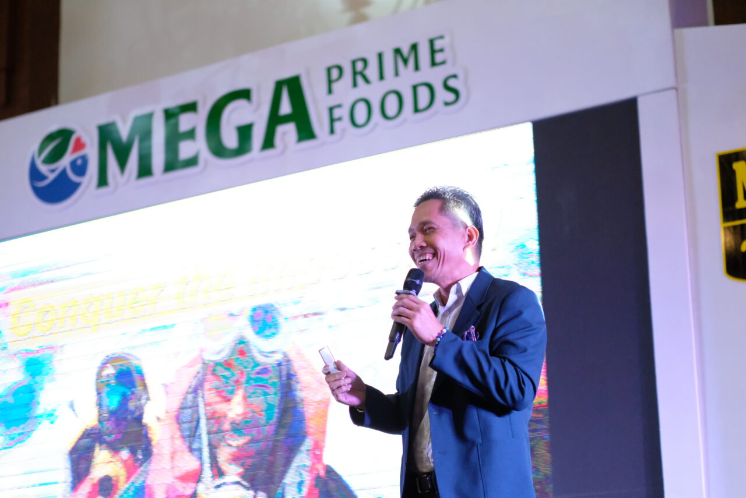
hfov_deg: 24.2
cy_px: 249
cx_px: 373
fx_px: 1742
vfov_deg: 16.3
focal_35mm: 84
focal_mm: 56
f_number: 1.2
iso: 4000
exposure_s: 1/8000
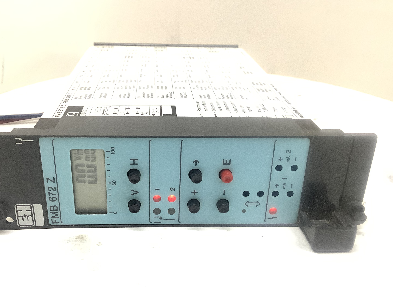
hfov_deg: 52.6
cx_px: 180
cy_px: 143
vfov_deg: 40.7
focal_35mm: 35
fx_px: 397
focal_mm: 3.3
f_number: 2.4
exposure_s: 1/50
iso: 320
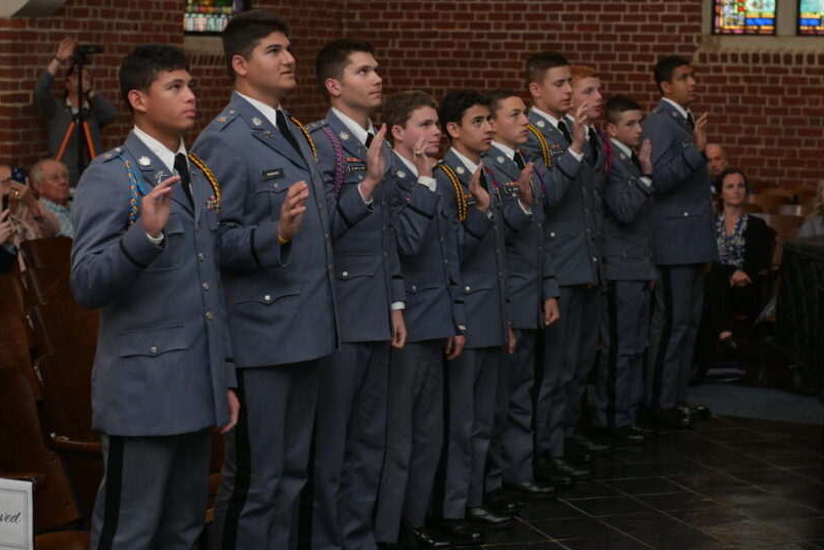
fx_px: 2037
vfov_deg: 15.4
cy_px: 252
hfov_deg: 22.9
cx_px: 447
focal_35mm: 89
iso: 3200
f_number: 4
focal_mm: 70
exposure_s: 1/200
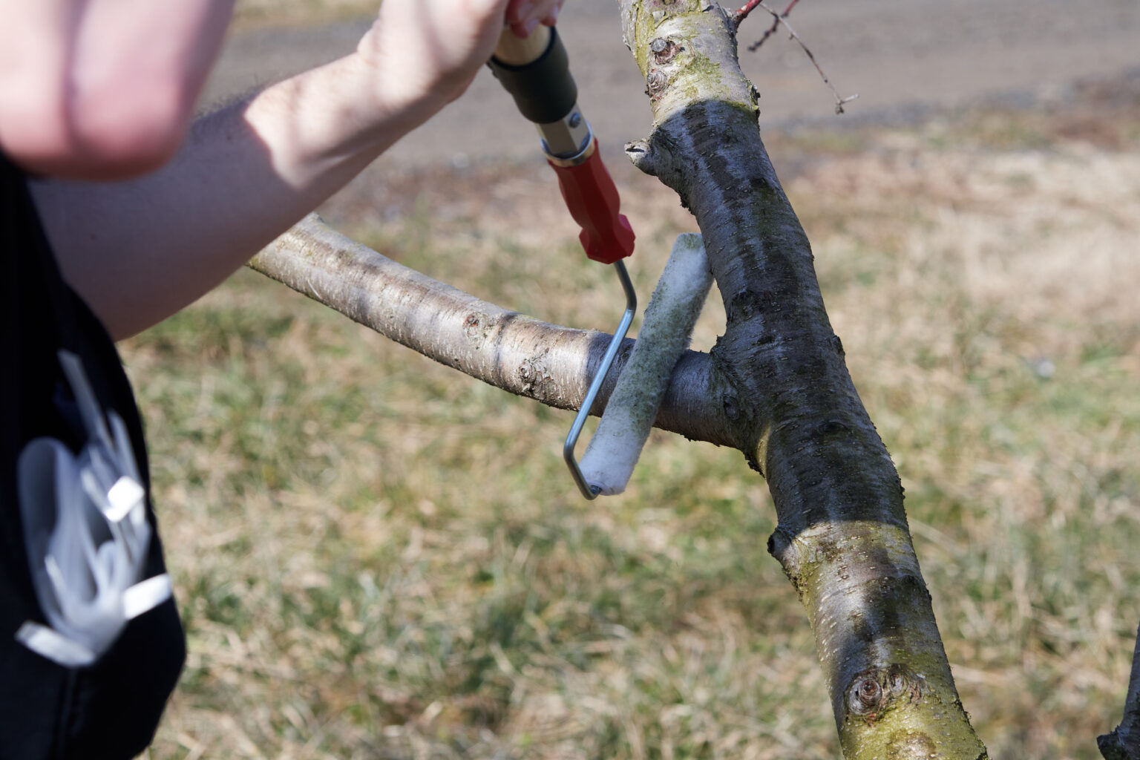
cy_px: 380
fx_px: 4085
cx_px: 570
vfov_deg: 10.6
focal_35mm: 129
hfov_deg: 15.9
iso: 100
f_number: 6.3
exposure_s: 1/500
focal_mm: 86
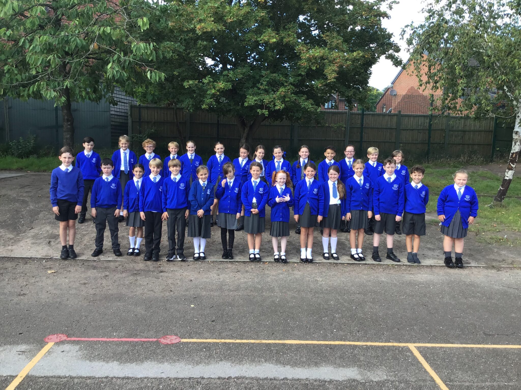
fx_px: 467
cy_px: 195
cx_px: 260
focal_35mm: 31
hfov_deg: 58.4
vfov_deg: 45.4
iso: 25
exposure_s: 1/191
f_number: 2.4
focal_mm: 3.3
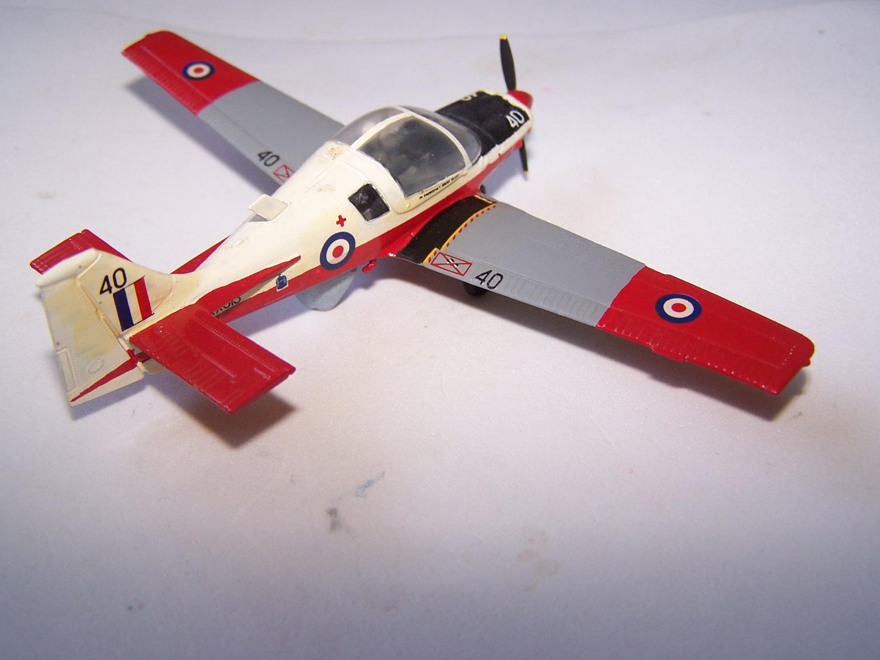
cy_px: 330
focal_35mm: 38
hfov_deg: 49.0
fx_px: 966
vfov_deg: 37.7
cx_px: 440
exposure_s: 1/60
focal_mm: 6.3
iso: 80
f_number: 2.8
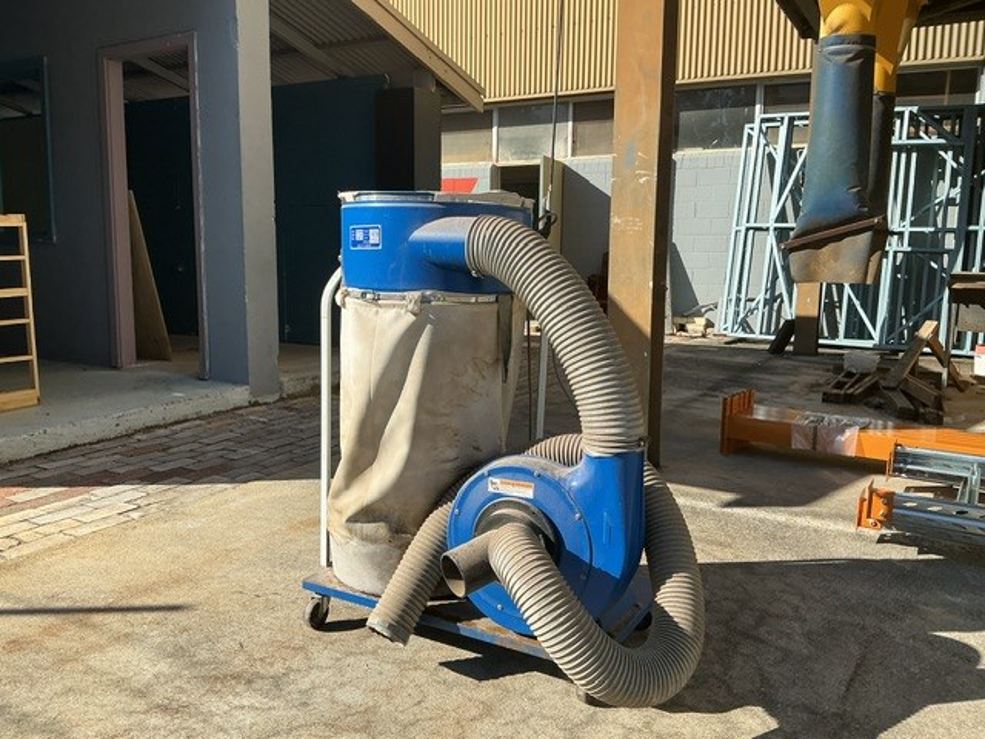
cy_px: 370
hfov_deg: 61.7
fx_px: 825
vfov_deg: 48.2
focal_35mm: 29
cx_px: 492
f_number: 1.8
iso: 25
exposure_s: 1/1279
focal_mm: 3
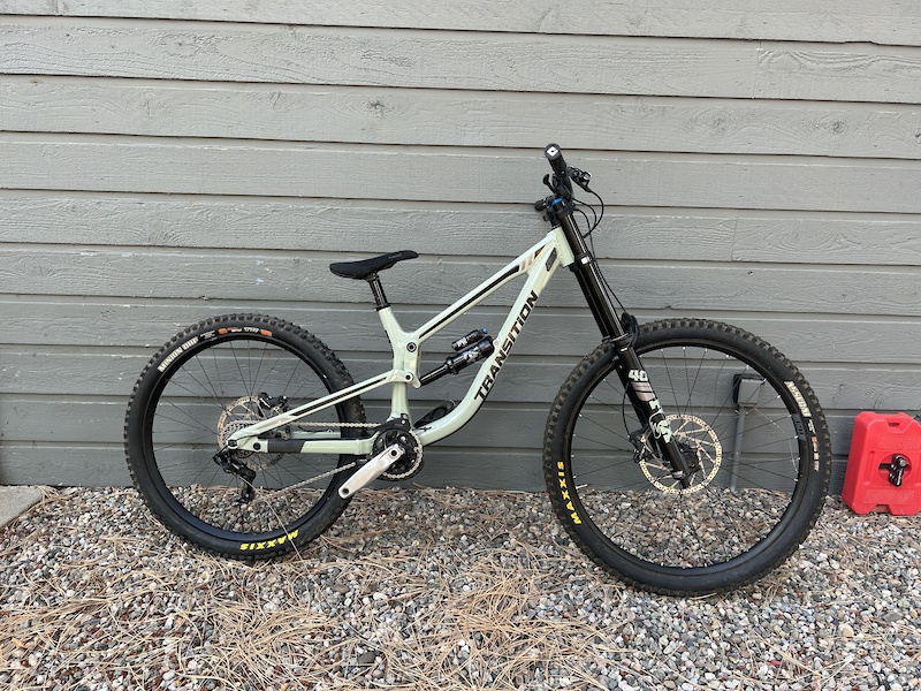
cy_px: 346
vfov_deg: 53.1
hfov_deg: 67.3
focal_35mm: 26
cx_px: 460
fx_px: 692
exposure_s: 1/131
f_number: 1.5
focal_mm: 5.7
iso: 32
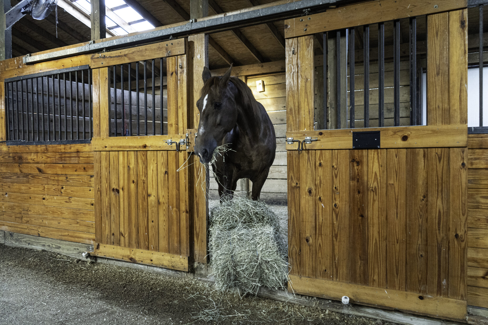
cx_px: 244
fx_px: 379
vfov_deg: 46.4
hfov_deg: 65.5
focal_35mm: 28
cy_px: 162
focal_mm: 28
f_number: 3.5
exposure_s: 1/160
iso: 5000
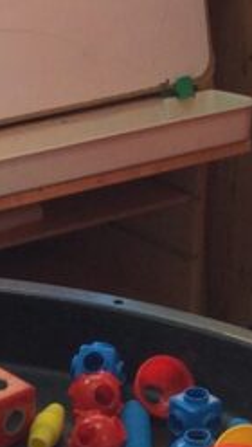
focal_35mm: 209
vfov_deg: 10.3
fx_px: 2476
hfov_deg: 5.8
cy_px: 344
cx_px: 54
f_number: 2.4
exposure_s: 1/50
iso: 25
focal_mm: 3.3
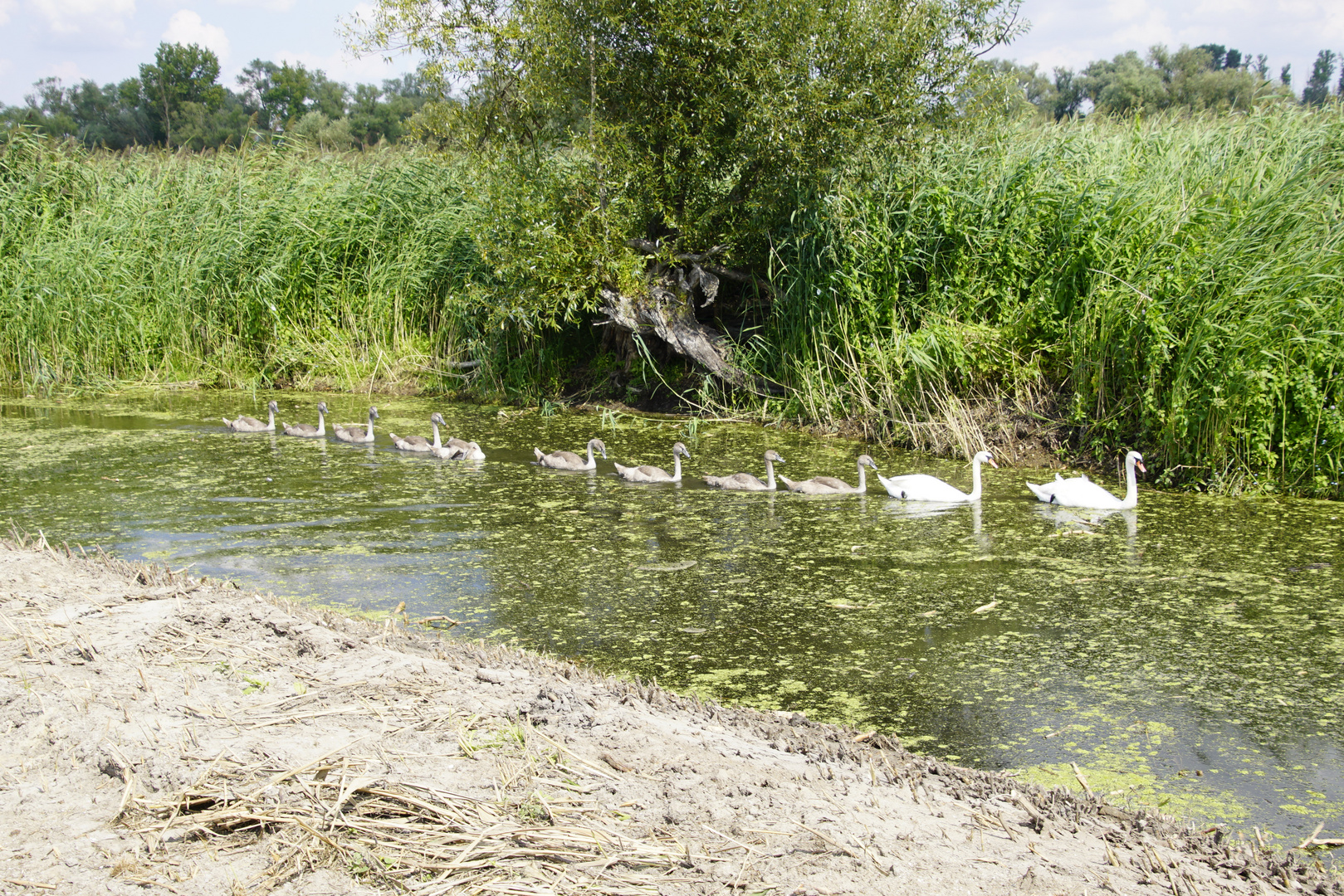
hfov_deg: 46.4
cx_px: 672
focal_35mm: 42
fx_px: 1568
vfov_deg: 31.9
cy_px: 448
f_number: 8
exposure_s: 1/125
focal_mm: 28
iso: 100
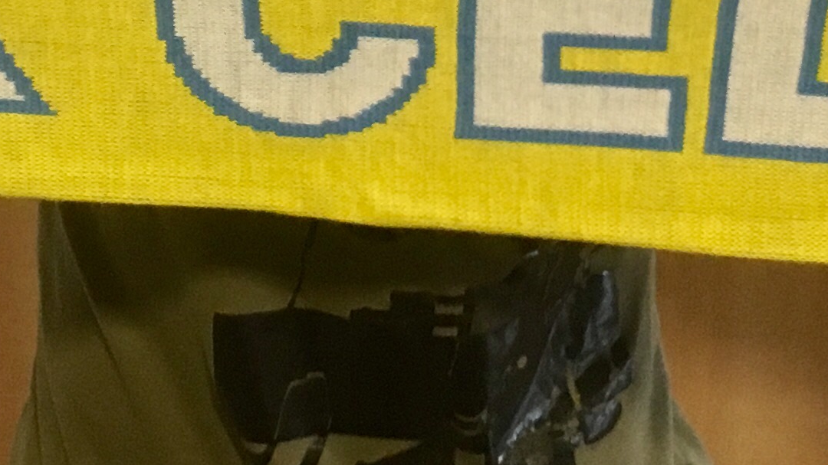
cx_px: 369
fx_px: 2590
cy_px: -221
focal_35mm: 118
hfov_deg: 18.2
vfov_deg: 10.0
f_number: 2.2
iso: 160
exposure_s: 1/33
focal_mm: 4.15
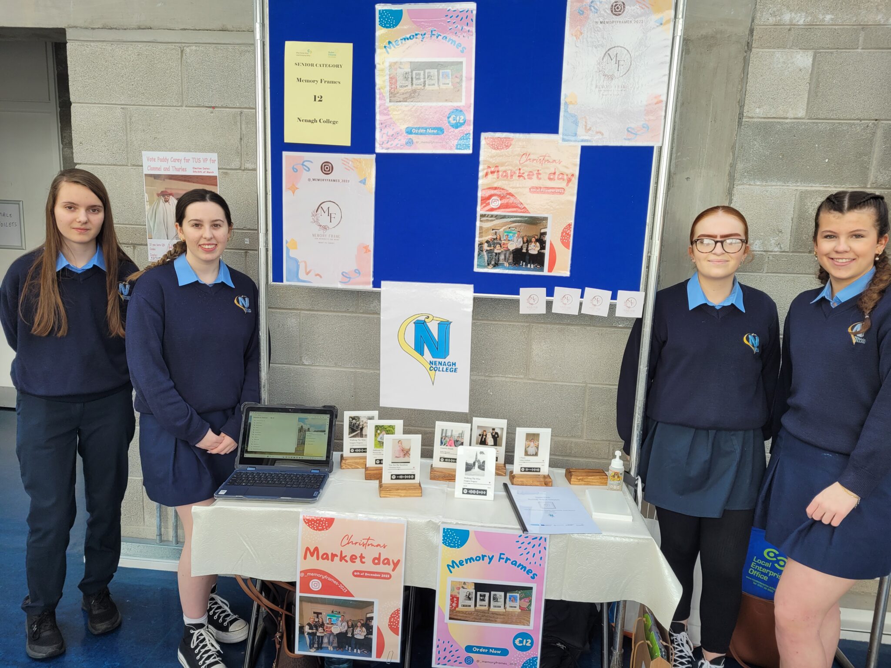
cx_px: 446
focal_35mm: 26
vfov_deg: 53.1
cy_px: 334
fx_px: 669
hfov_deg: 67.3
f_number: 1.8
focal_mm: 5.4
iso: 40
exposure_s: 1/128
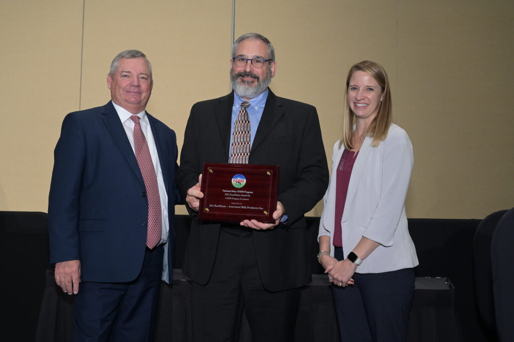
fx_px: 714
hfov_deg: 39.6
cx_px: 257
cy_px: 171
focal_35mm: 50
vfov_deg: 27.0
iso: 3200
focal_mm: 50
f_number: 6.3
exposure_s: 1/160
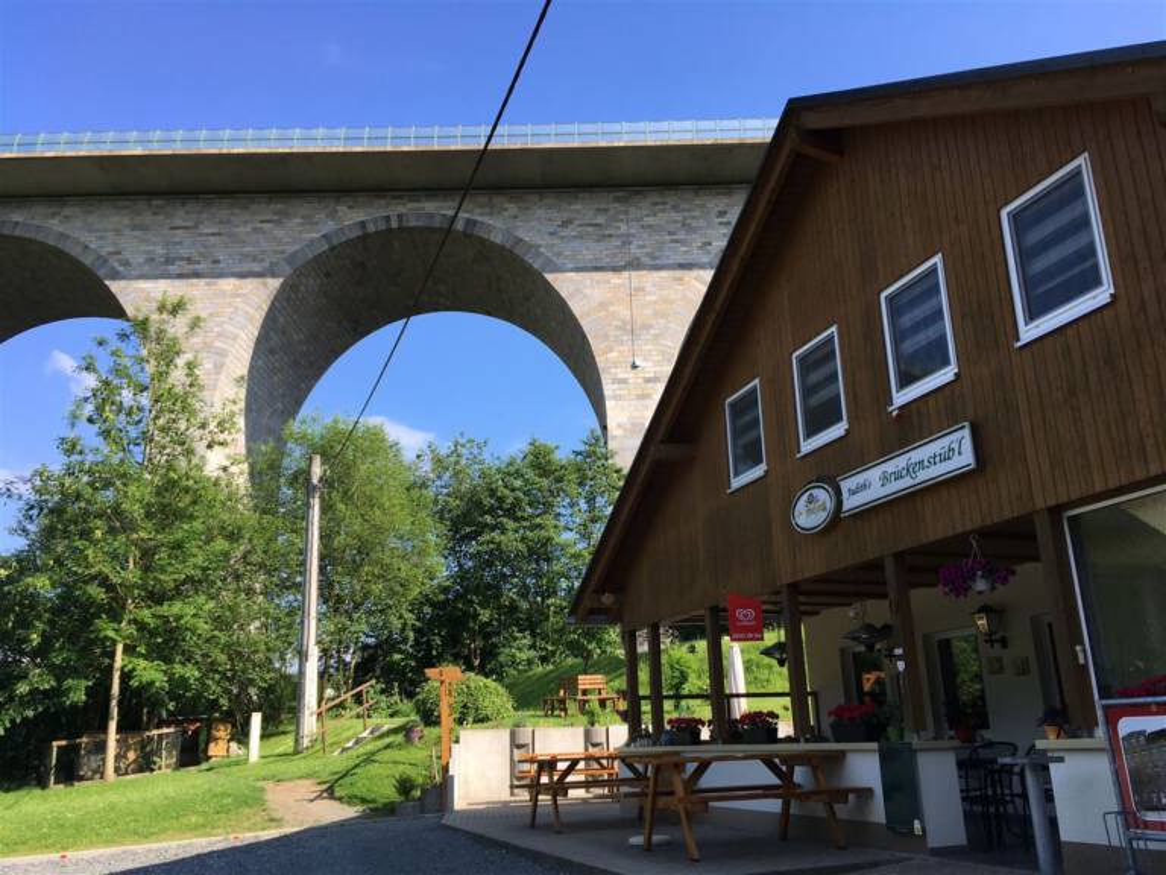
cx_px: 583
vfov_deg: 48.2
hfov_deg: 61.7
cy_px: 438
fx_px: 977
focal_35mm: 29
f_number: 2.2
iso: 25
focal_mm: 4.15
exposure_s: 1/712
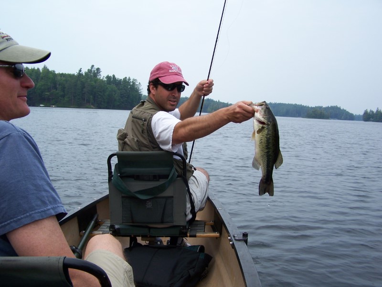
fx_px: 419
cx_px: 191
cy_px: 144
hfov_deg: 49.0
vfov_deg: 37.7
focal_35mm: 38
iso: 80
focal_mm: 6.3
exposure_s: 1/800
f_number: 2.8
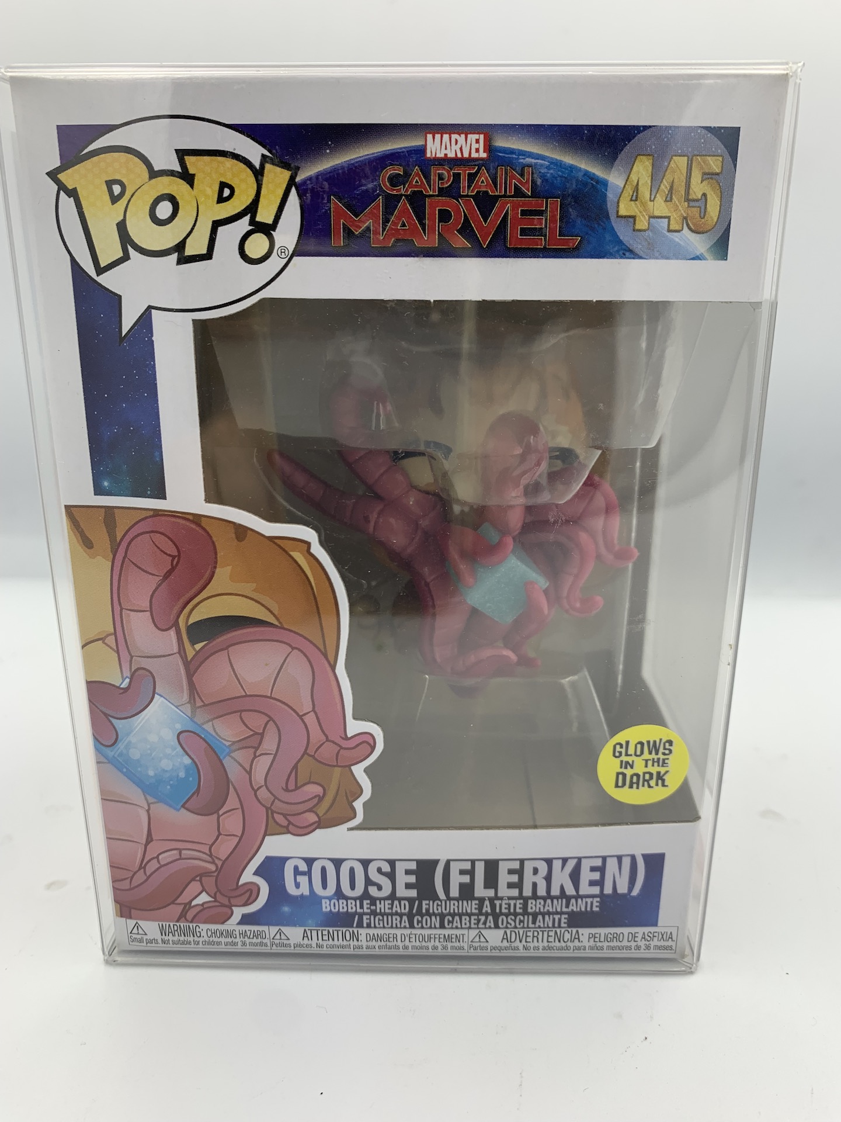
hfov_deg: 53.1
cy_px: 561
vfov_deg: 67.3
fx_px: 842
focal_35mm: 26
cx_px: 420
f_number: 1.8
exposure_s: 1/243
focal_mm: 4.25
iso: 25
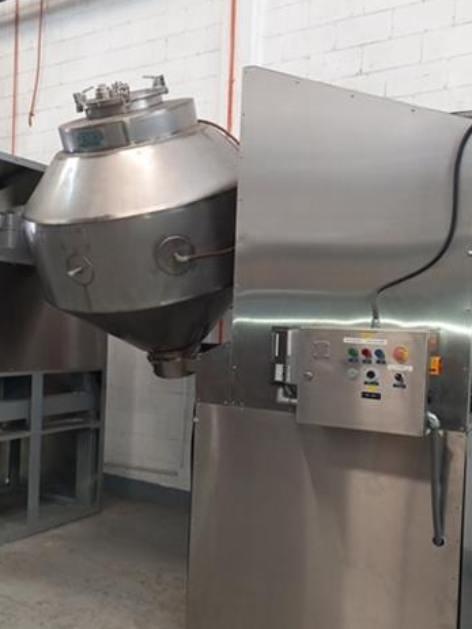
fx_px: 655
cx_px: 182
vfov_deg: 51.2
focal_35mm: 36
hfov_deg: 39.4
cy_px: 361
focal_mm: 4.6
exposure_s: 1/33.3
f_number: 2
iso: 320
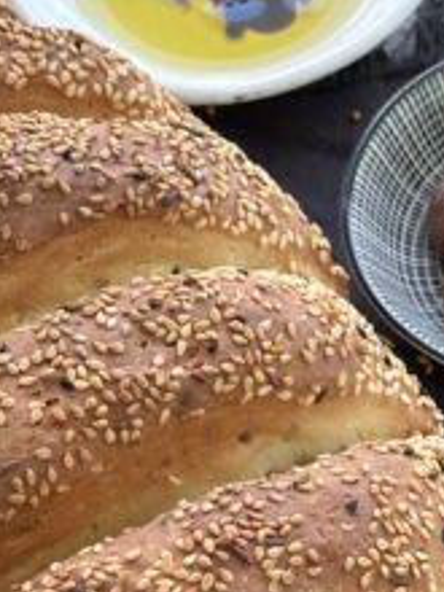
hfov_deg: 11.3
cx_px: 336
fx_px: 2240
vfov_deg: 14.8
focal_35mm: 131
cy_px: 589
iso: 50
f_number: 1.78
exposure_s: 1/179
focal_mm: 6.86
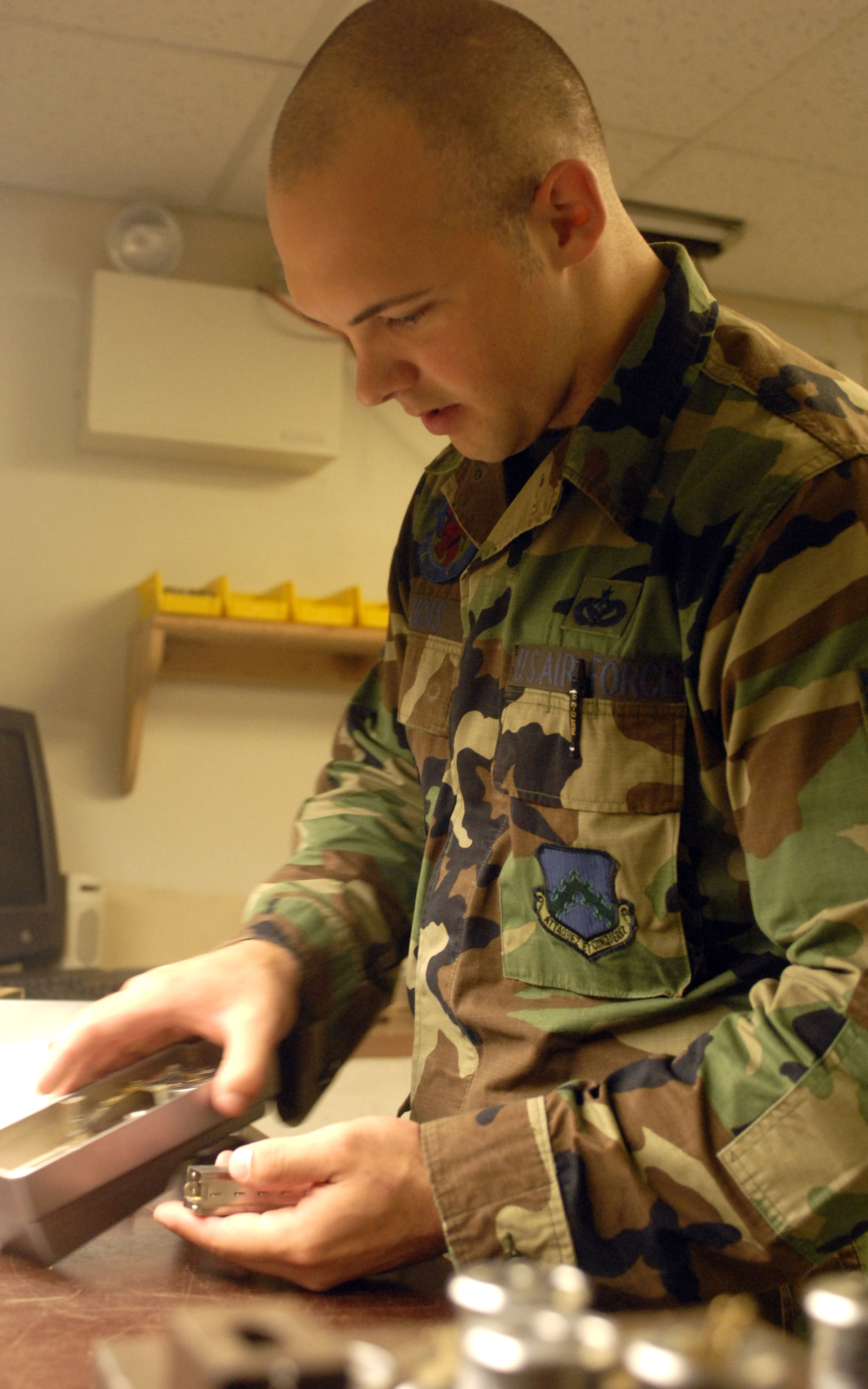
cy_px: 693
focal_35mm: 43
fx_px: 1627
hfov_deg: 29.9
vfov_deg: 46.2
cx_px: 415
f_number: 3.3
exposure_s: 1/60
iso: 800
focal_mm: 28
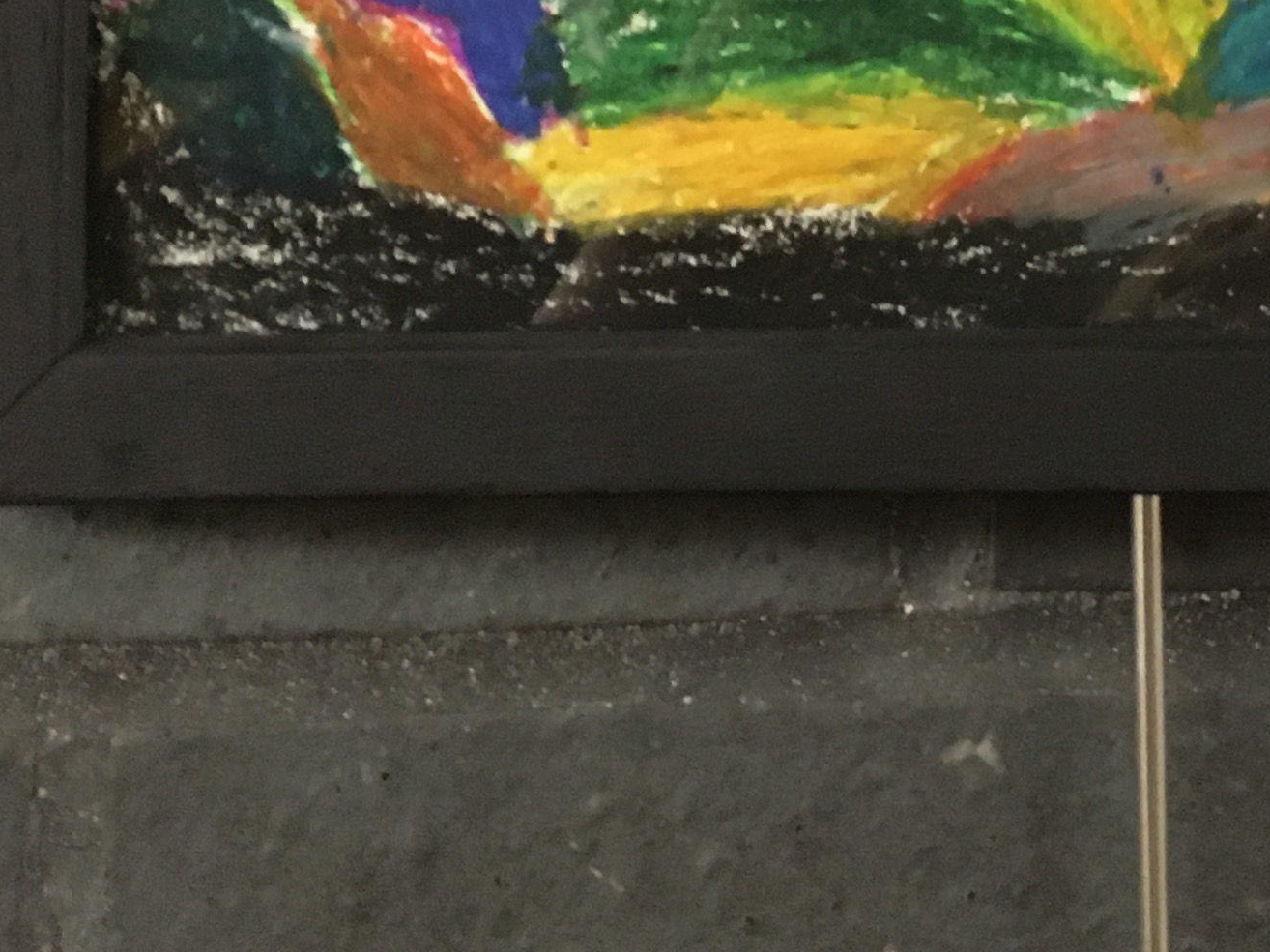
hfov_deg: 21.5
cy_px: -308
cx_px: 1135
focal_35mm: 89
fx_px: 3265
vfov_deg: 15.7
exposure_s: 1/15
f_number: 2.2
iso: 400
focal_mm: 4.15
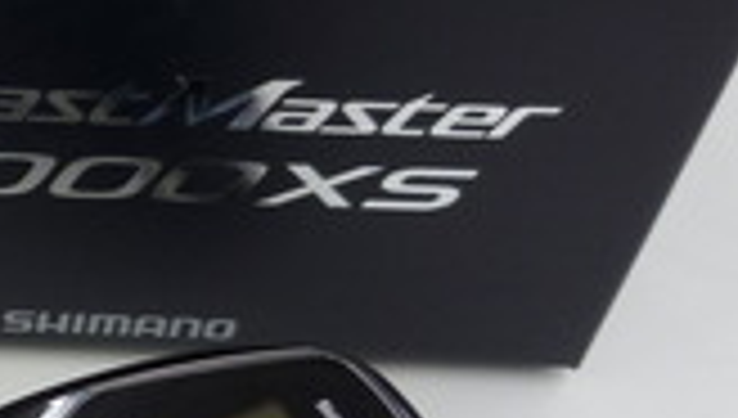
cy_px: 414
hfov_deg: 18.1
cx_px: -342
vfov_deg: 11.4
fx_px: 2078
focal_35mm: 106
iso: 80
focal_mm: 4.5
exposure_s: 1/30
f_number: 2.8
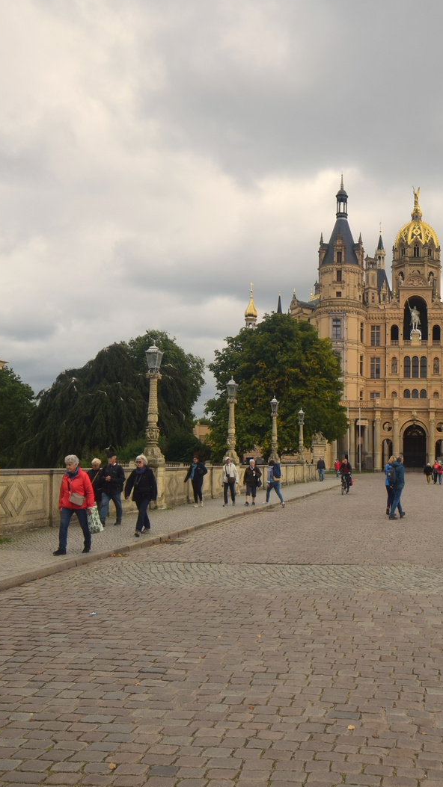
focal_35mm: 29
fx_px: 606
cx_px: 417
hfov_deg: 37.0
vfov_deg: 66.1
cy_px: 392
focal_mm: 12
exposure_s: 1/100
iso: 100
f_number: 10
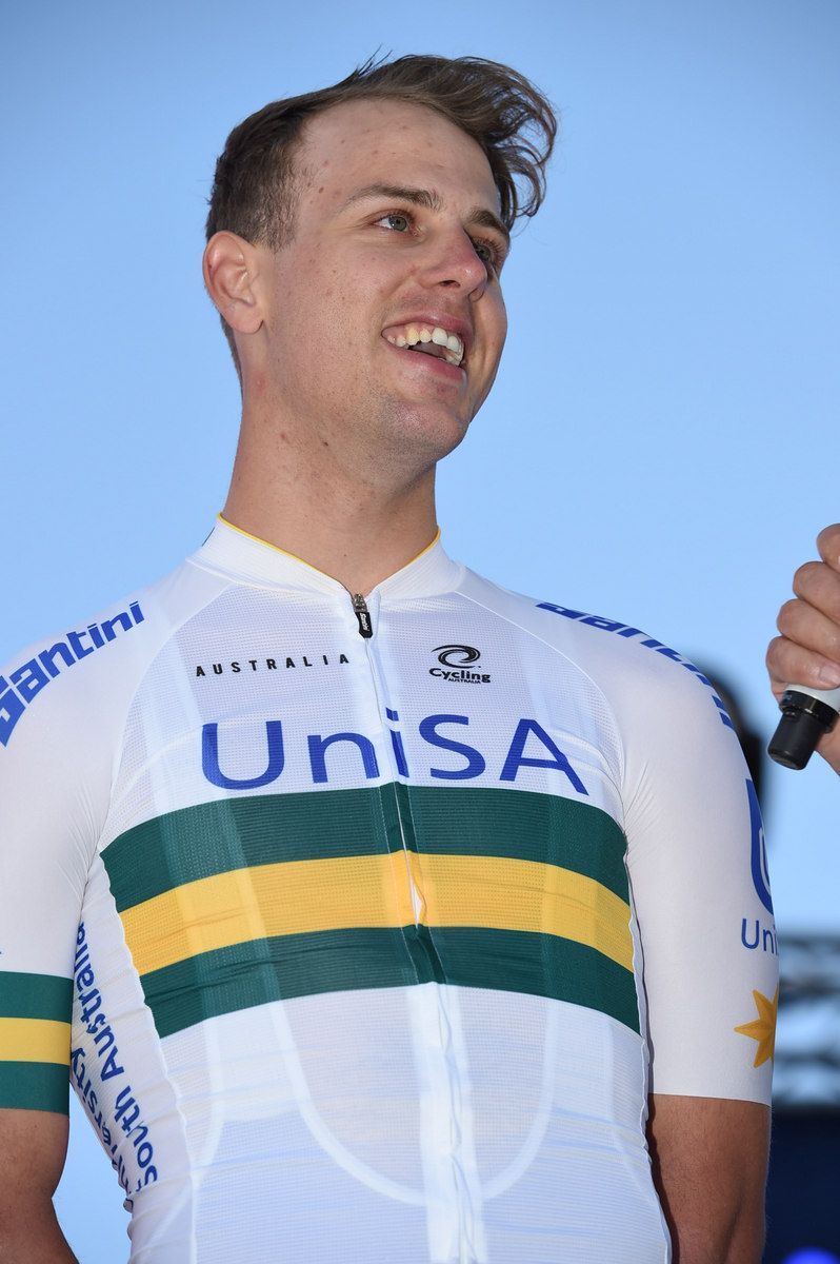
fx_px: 5609
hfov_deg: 8.6
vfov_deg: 12.8
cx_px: 420
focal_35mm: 160
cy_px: 632
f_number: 6.3
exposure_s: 1/250
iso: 200
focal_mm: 160
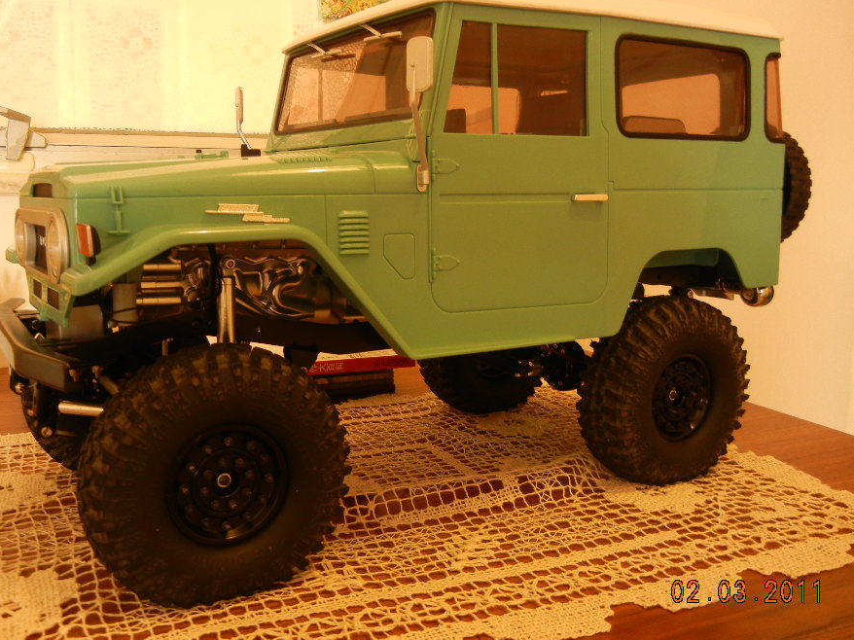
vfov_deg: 40.7
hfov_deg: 52.6
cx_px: 386
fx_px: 863
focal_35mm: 35
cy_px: 297
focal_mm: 5.4
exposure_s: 1/5.9
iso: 160
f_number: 3.5
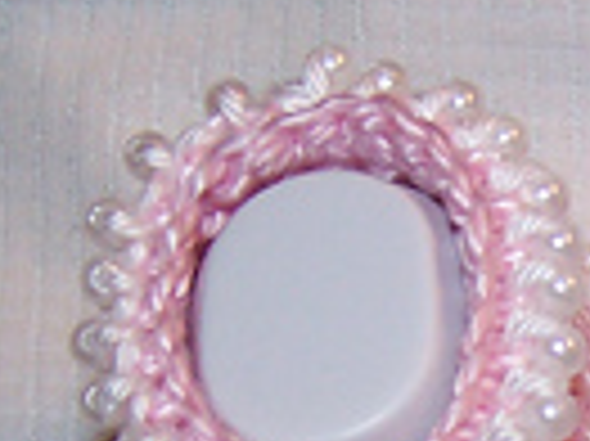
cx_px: 788
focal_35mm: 145
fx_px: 2469
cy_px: 628
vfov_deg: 9.9
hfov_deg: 13.1
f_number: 2.8
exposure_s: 1/60
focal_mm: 6.3
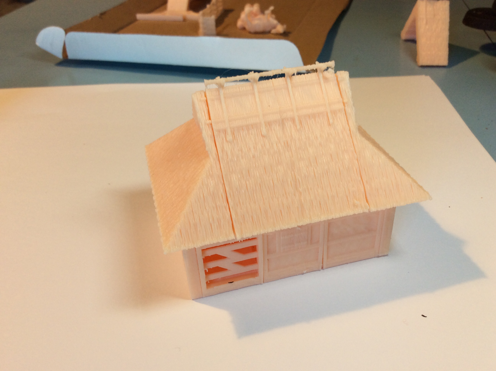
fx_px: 458
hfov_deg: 56.9
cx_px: 248
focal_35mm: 32
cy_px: 186
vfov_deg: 44.1
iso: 40
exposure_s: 1/25
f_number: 2.4
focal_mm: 3.3
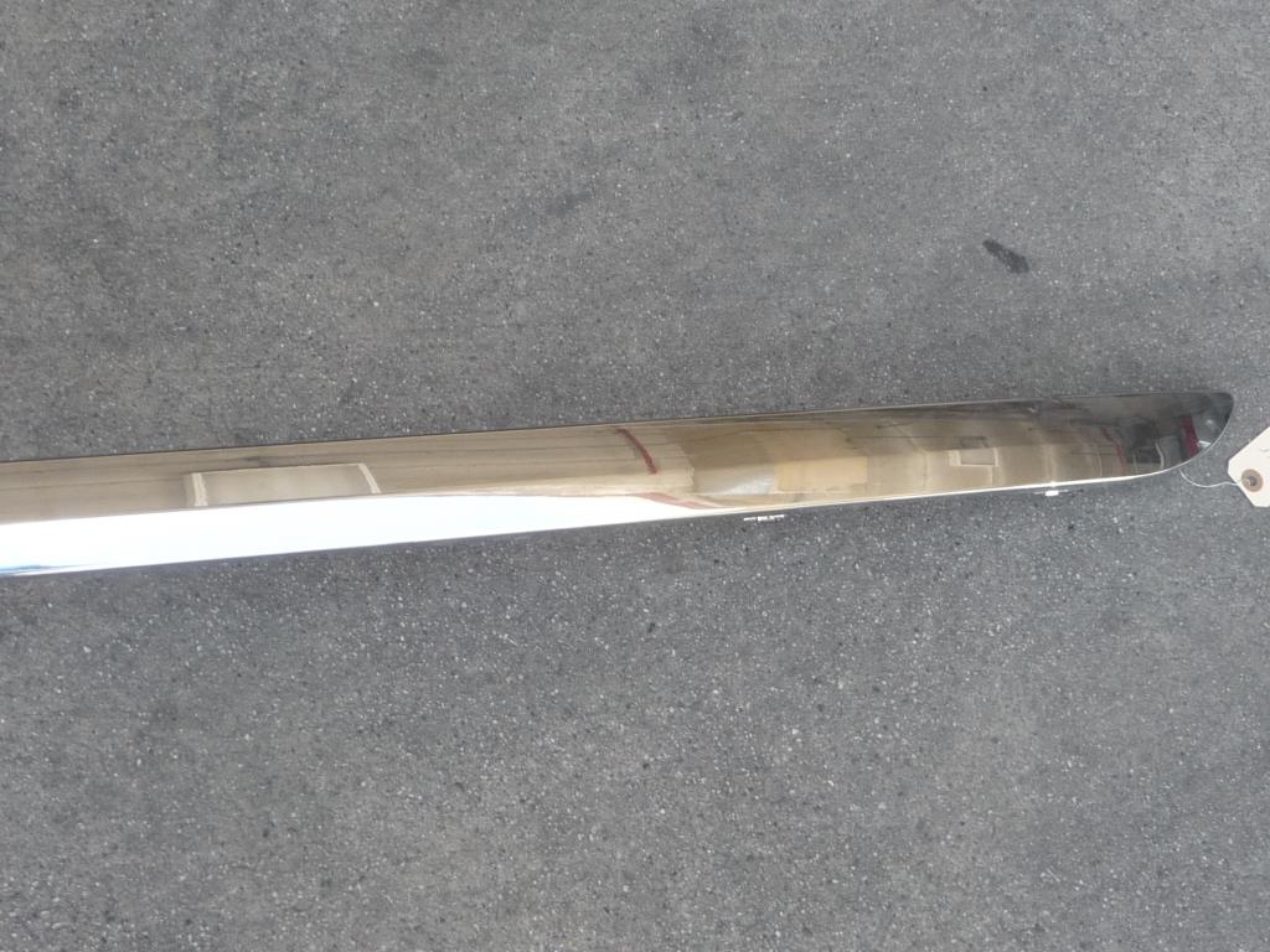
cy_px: 476
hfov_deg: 38.2
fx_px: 1834
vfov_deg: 29.1
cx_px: 635
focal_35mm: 50
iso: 100
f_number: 3.4
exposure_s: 1/80
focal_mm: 5
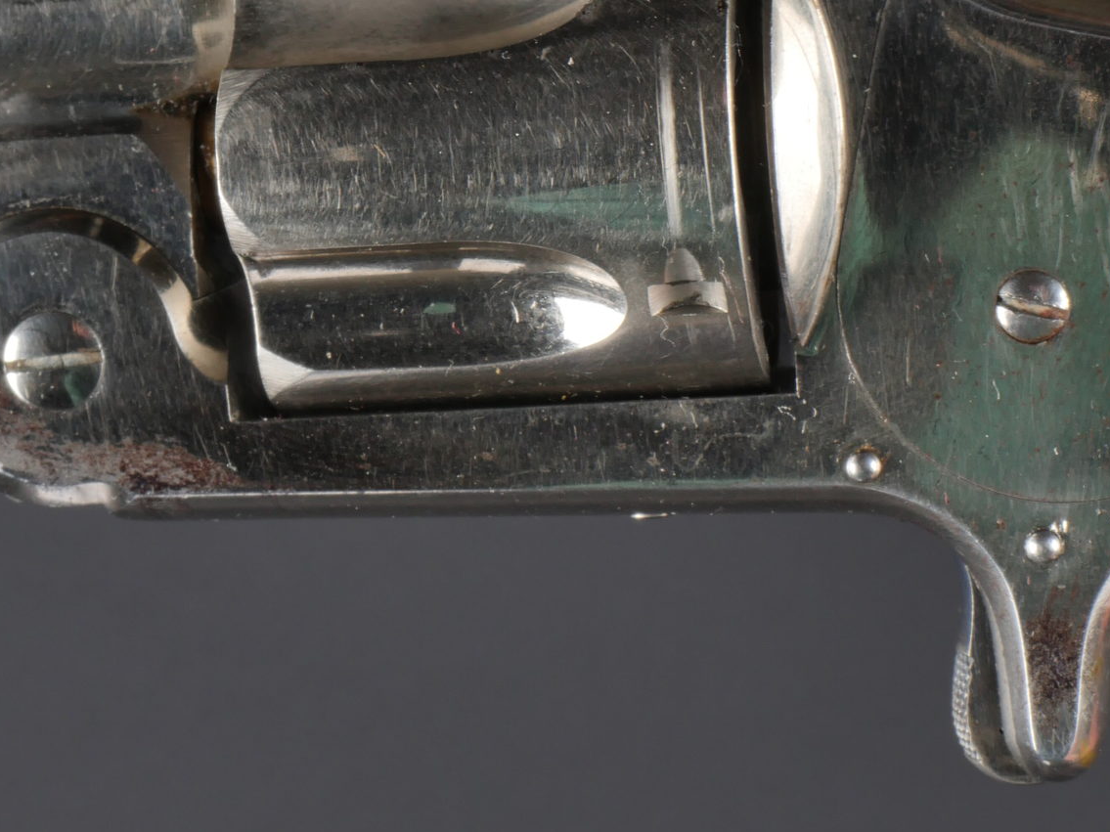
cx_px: 541
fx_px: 4745
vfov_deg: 10.0
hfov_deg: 13.3
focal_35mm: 148
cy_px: 266
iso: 200
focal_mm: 42
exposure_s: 1/125
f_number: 20
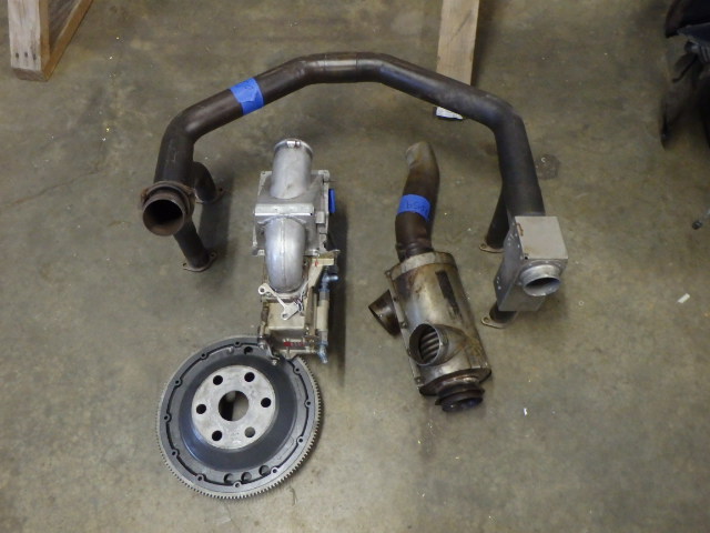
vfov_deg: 46.8
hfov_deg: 60.0
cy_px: 266
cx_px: 355
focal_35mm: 30
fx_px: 615
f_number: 4.1
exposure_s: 1/13
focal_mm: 5.4
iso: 800
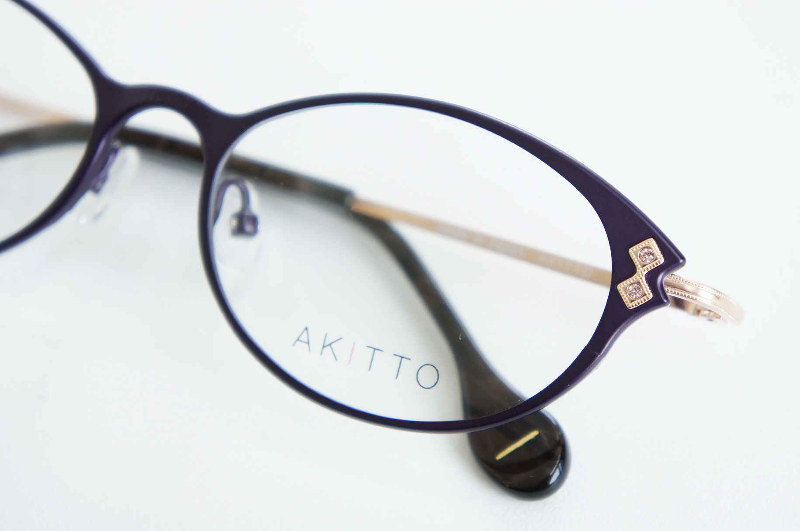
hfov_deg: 24.6
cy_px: 266
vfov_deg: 16.5
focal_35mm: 82
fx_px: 1831
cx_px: 400
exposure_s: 1/100
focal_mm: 55
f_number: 5.6
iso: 320
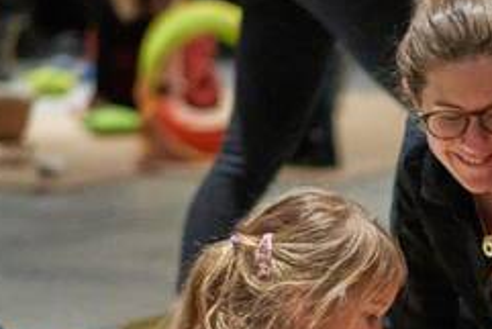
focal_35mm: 218
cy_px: 361
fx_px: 2981
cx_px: 541
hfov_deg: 9.3
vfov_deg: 6.3
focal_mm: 55
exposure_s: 1/160
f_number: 1.8
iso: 6400
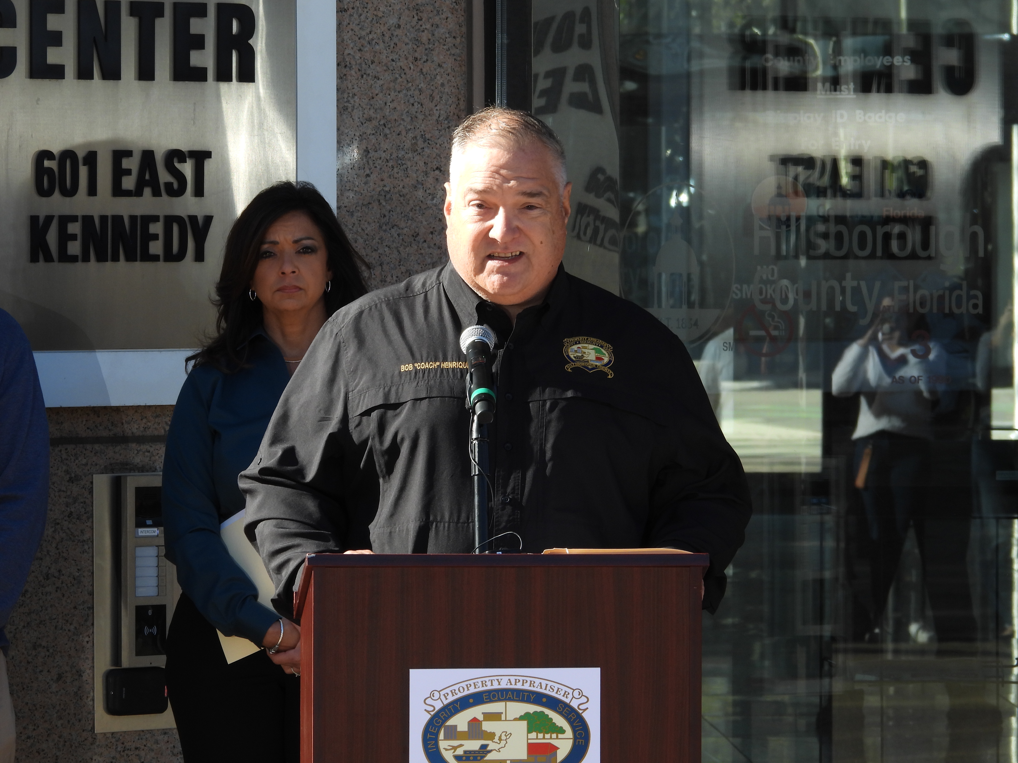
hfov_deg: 7.6
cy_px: 382
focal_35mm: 260
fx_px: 7646
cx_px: 509
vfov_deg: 5.7
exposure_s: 1/250
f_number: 4.5
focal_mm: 46.4
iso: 100
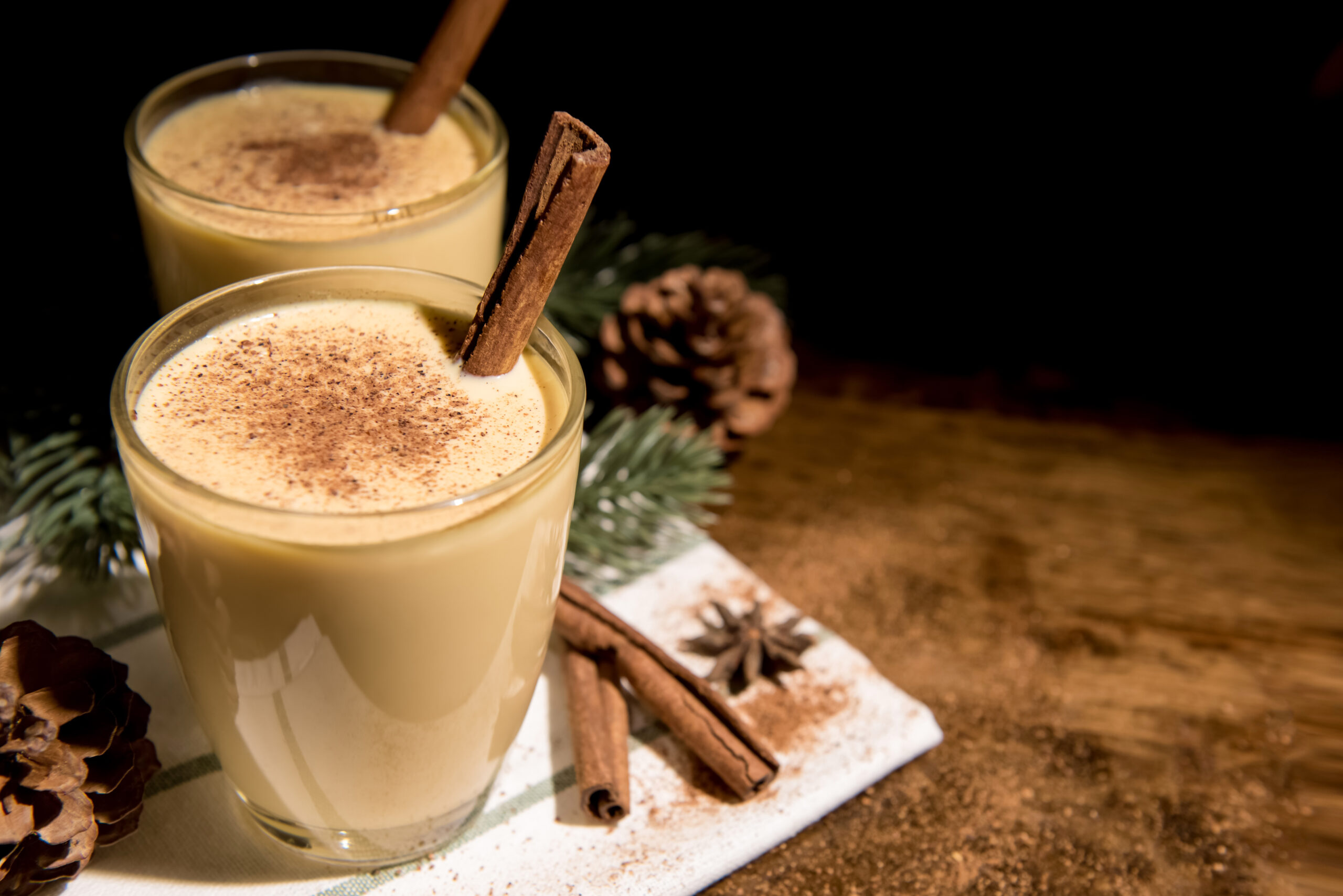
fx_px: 1679
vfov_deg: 29.9
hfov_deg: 43.6
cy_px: 448
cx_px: 672
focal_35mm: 45
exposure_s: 1/8
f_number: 5
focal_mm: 45
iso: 50
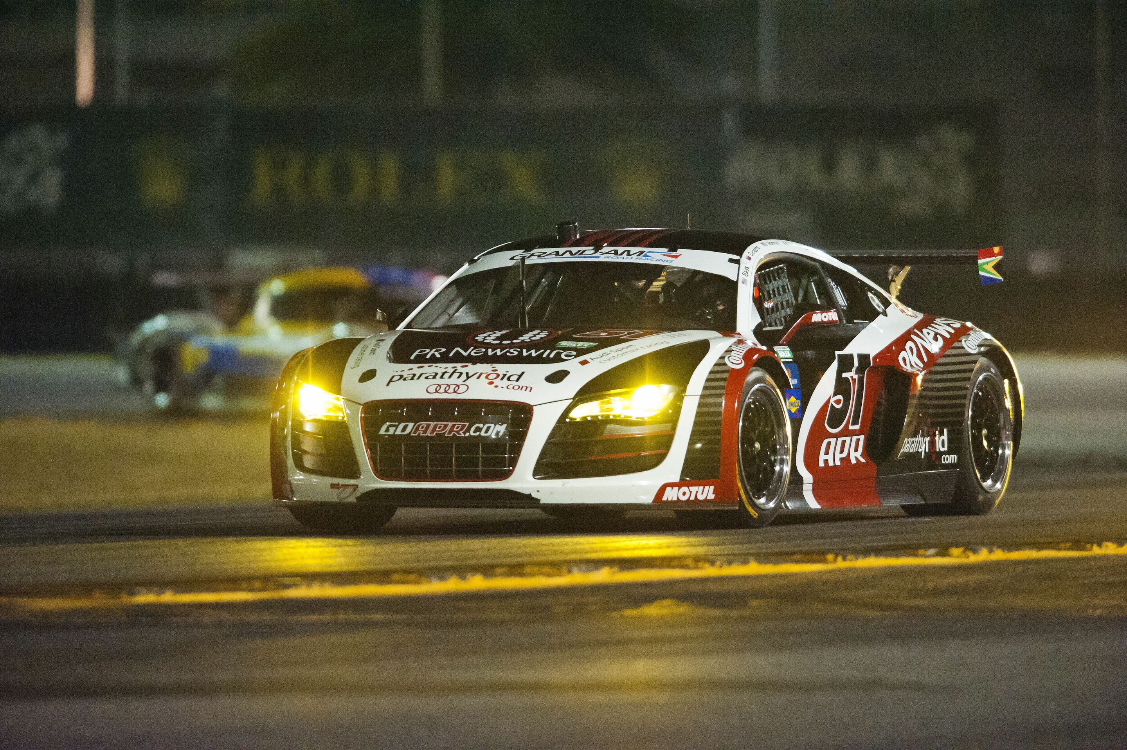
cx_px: 564
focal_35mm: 400
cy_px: 375
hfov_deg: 5.2
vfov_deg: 3.4
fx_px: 12513
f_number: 2.8
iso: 25600
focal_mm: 400
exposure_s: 1/1000
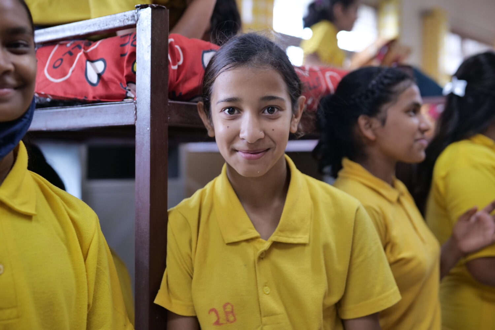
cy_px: 165
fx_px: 687
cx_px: 248
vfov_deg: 27.0
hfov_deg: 39.6
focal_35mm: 50
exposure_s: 1/160
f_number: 2.8
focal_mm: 50
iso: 1250
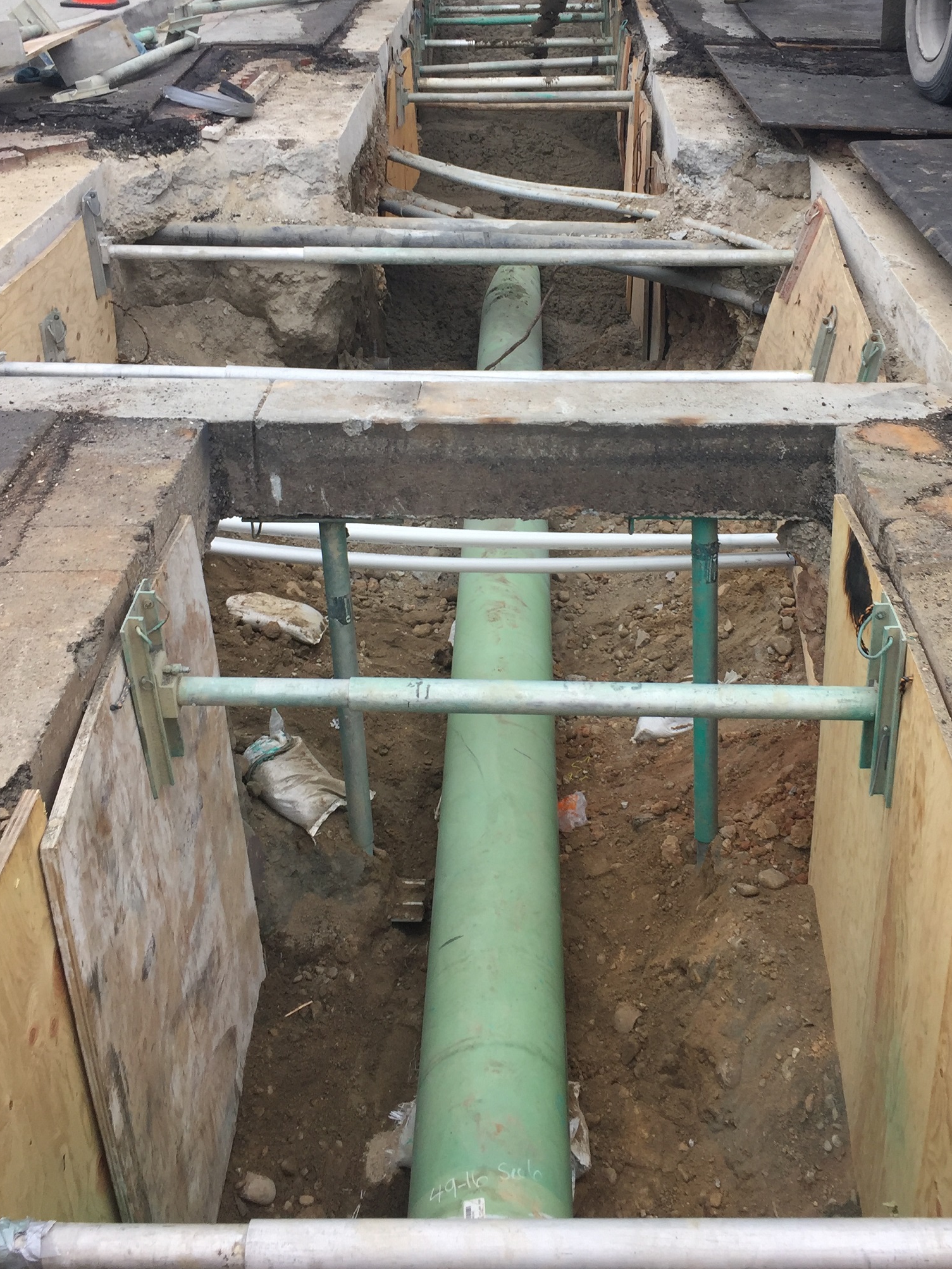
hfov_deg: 38.5
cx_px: 579
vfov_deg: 49.9
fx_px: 1356
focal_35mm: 37
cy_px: 524
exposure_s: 1/520
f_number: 2.2
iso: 32
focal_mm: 4.15
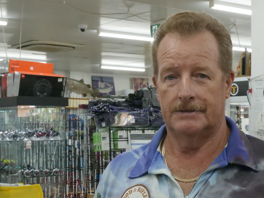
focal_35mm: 78
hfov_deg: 25.0
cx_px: 147
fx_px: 595
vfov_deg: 18.8
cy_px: 148
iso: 2500
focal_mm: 19
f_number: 8
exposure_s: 1/125
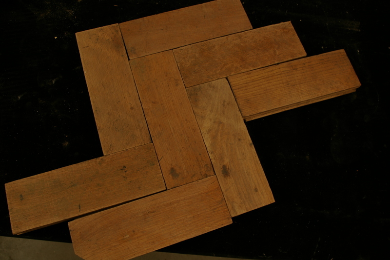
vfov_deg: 41.7
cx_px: 195
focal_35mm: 32
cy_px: 130
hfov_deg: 59.5
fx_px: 341
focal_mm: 21
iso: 200
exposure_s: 1/20
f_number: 8
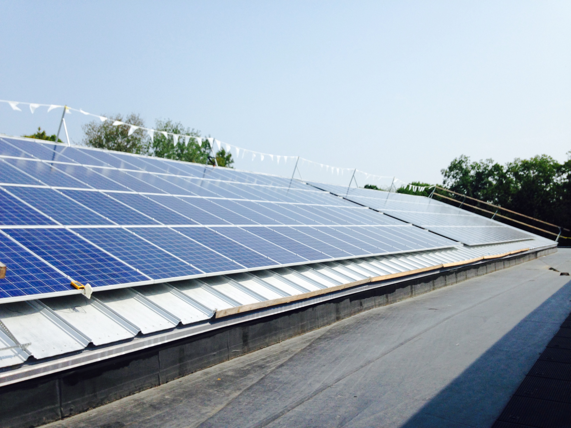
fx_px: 544
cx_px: 286
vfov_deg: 42.9
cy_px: 214
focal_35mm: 33
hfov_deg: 55.4
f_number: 2.4
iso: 50
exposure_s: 1/1869
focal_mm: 4.12
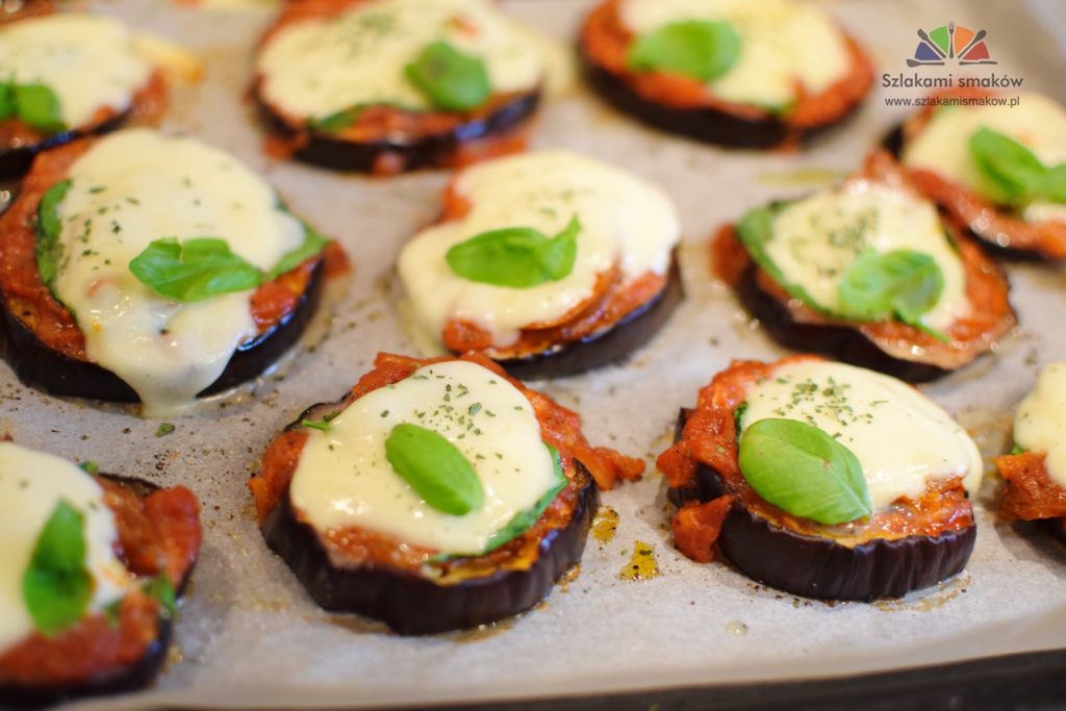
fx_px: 1555
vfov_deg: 25.8
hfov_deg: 37.8
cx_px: 533
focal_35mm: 52
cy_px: 356
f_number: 2.5
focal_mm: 35
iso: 800
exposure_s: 1/60
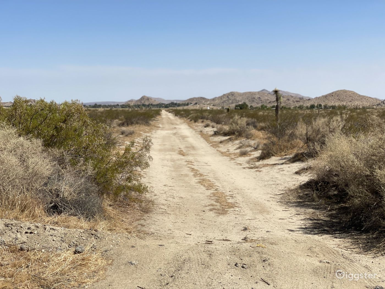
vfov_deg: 28.0
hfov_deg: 36.8
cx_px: 192
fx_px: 578
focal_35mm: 52
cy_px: 144
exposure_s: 1/2817
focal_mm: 6
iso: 25
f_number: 2
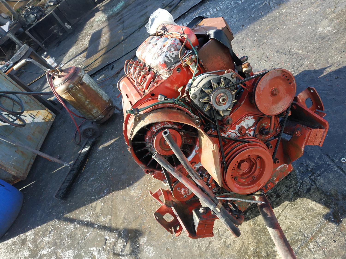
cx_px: 173
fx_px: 240
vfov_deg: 56.8
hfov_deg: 71.6
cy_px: 130
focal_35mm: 24
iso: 200
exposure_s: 1/383
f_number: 1.9
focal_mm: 3.94
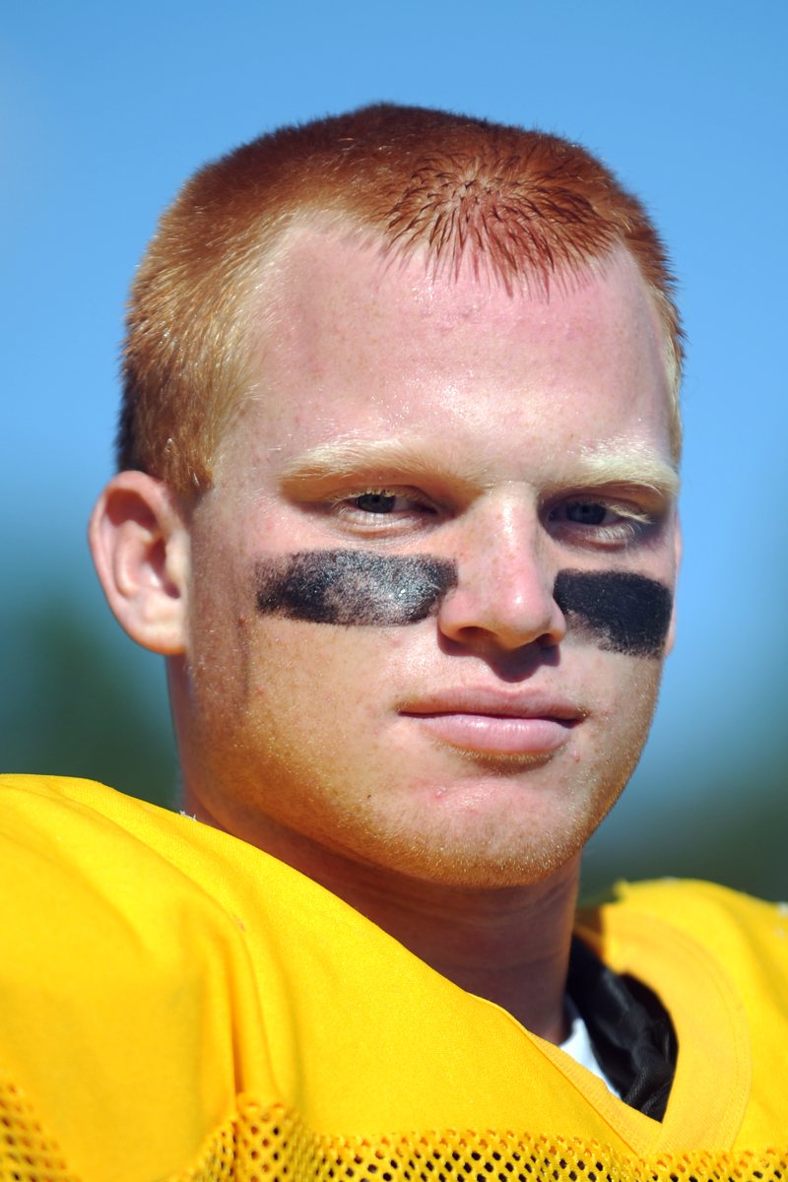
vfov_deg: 10.3
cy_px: 591
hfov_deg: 6.9
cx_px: 394
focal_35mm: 200
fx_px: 6566
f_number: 2.8
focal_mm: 200
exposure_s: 1/2500
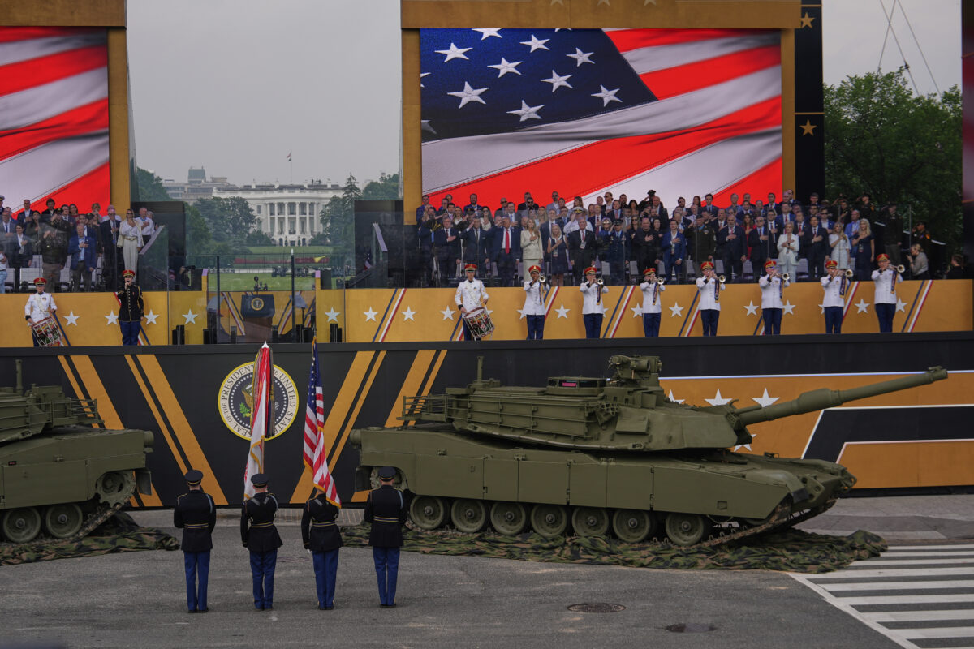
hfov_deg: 28.8
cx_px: 487
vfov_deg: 19.5
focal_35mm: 70
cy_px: 324
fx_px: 1894
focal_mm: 70
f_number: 4
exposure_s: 1/500
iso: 125
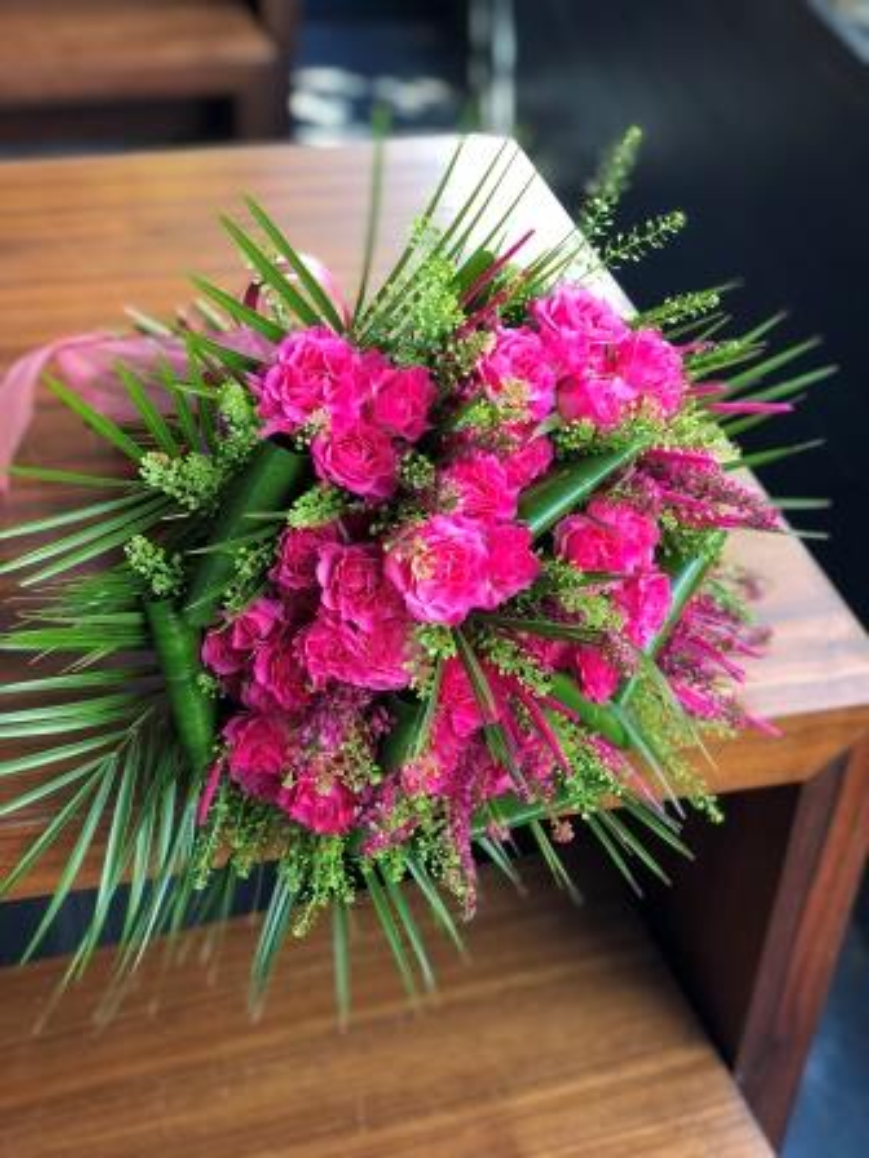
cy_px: 579
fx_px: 1741
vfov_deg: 36.8
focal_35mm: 52
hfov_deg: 28.0
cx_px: 434
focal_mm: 6
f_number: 2.4
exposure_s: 1/50
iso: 40
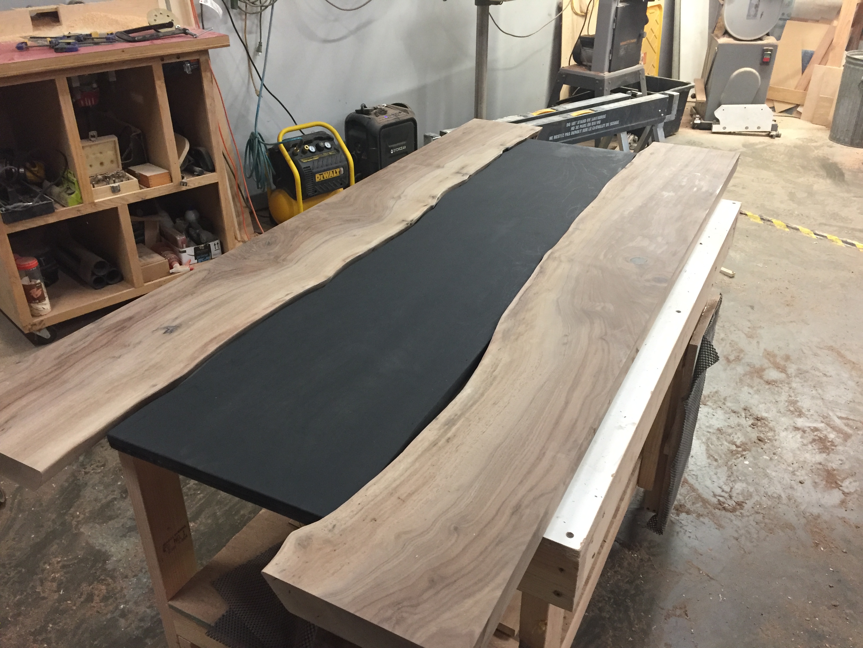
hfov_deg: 61.7
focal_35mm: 29
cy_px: 324
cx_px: 432
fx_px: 723
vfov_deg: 48.2
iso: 160
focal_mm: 4.15
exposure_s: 1/30
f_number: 2.2
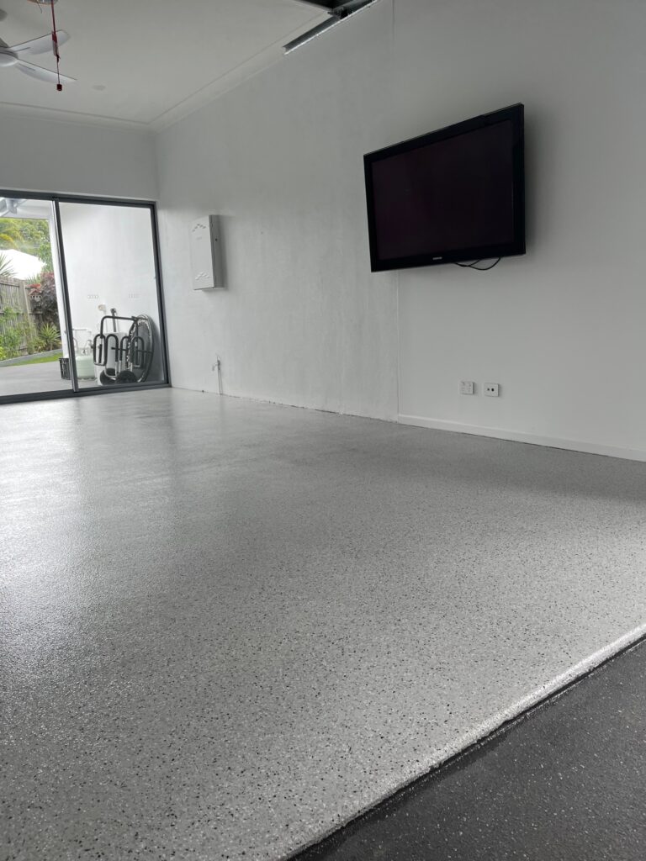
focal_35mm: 26
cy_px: 430
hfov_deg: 53.1
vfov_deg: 67.3
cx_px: 323
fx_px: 647
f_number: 1.6
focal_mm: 5.1
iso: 40
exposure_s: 1/122
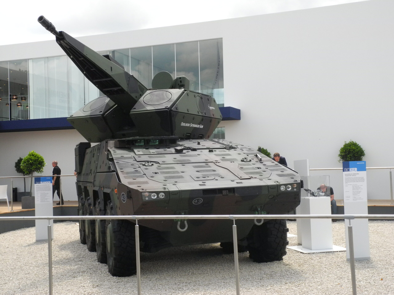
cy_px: 148
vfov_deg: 29.1
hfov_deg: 38.2
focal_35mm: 50
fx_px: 569
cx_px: 197
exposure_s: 1/1250
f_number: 5.6
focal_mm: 10.7
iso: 400
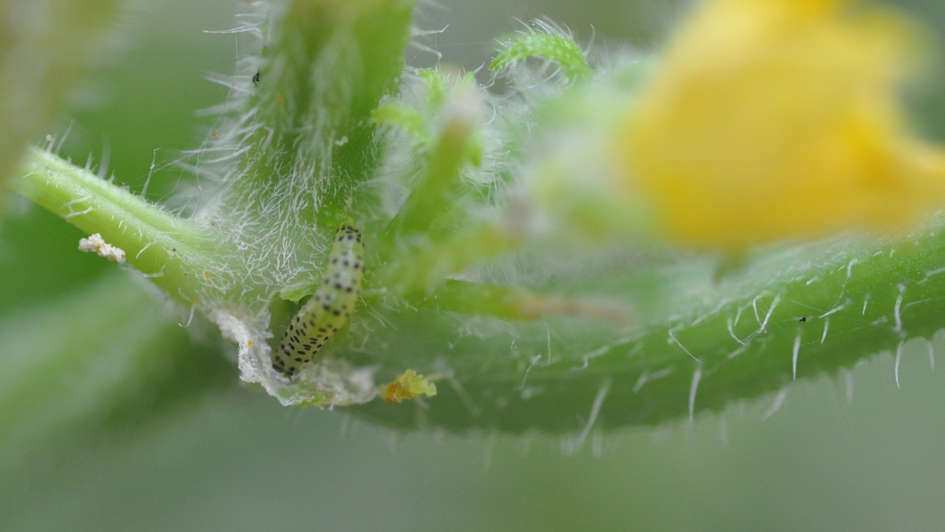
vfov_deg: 10.1
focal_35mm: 120
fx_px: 3007
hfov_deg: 17.8
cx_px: 400
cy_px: 323
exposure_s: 1/200
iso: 800
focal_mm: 60
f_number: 3.3
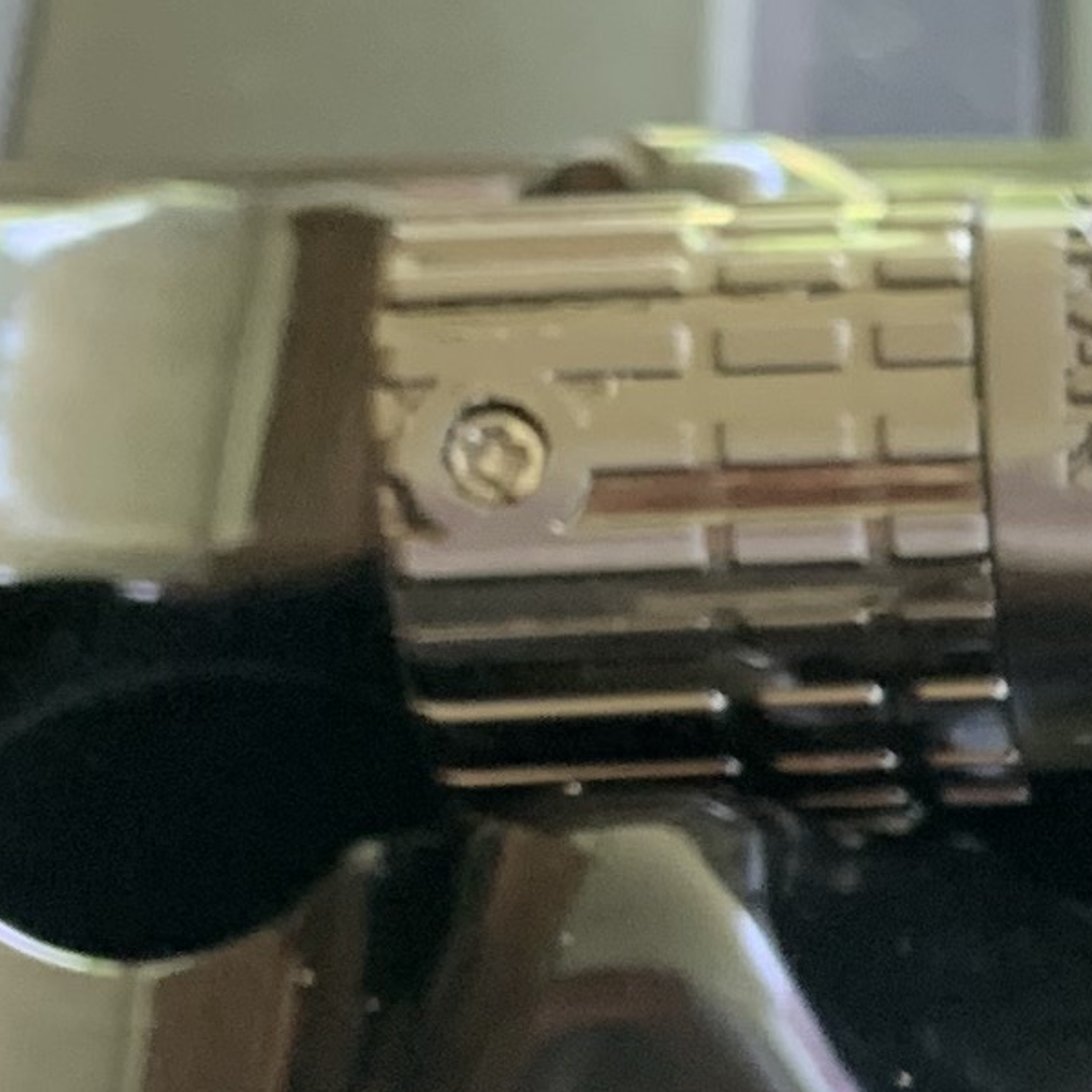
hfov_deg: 10.2
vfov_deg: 10.8
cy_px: 1678
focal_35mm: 155
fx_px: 5532
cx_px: 2317
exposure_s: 1/81
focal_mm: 4.25
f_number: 1.8
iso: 100
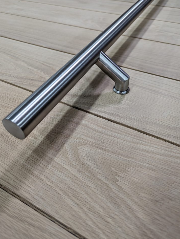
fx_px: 180
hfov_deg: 53.2
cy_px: 113
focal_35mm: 26
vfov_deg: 67.2
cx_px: 87
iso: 50
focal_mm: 6.81
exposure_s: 1/60
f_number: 1.85
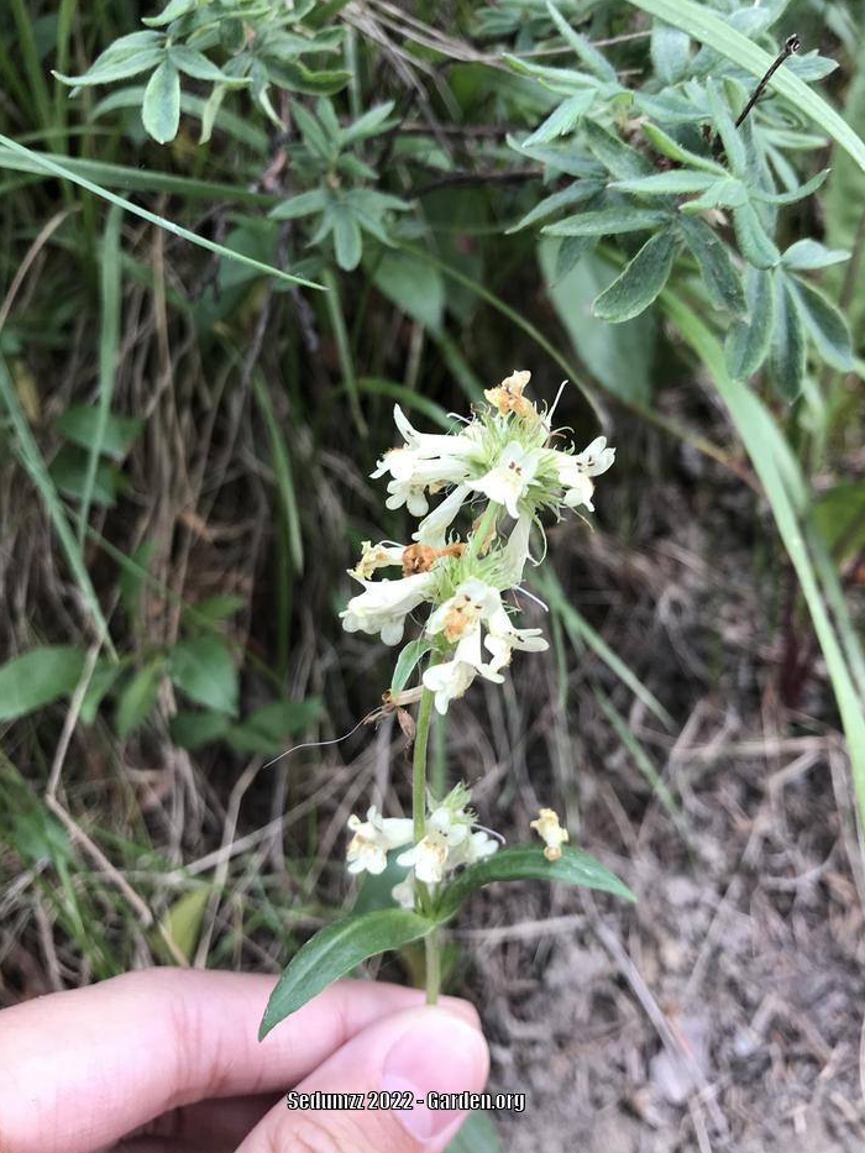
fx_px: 999
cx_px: 460
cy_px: 571
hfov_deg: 46.8
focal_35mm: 30
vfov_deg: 60.0
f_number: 1.8
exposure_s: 1/138
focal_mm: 3.99
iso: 20
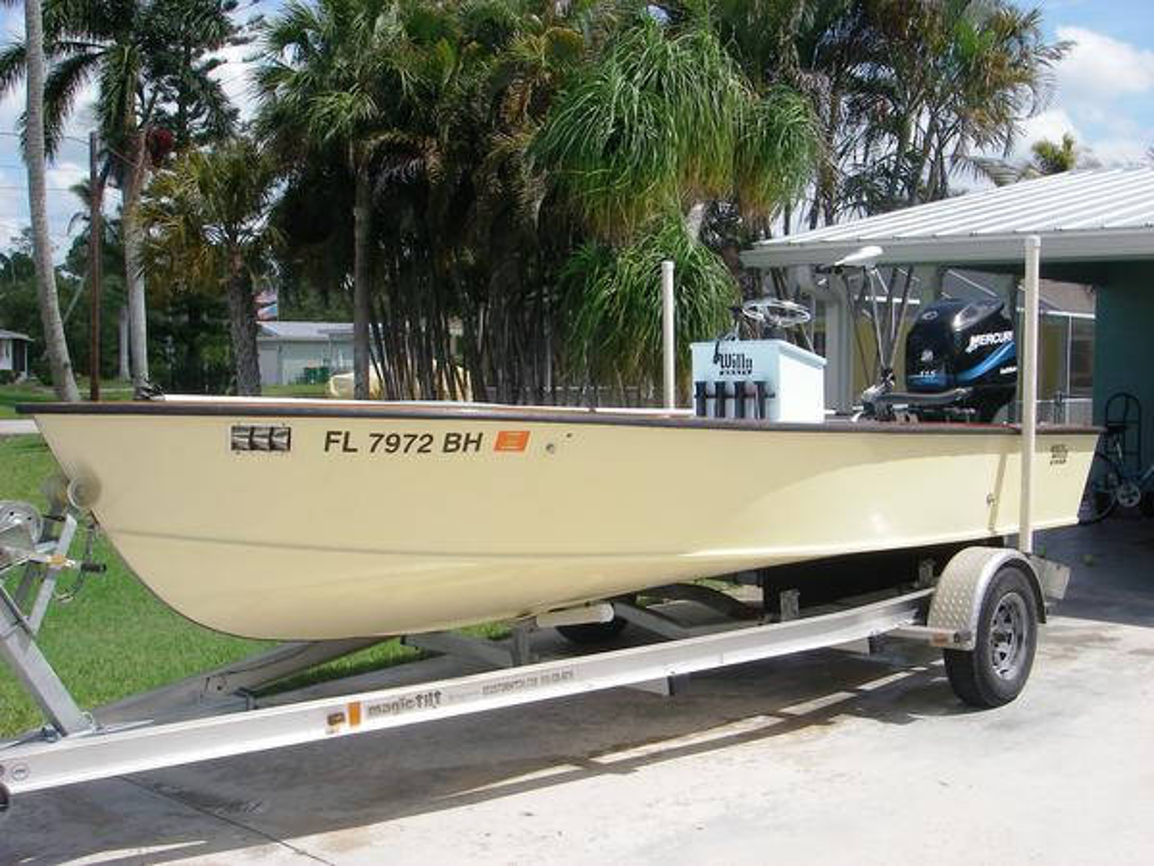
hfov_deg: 42.9
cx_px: 577
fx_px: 1467
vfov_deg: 32.9
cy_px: 433
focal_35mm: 44
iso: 64
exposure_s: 1/200
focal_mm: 7.3
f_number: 6.8
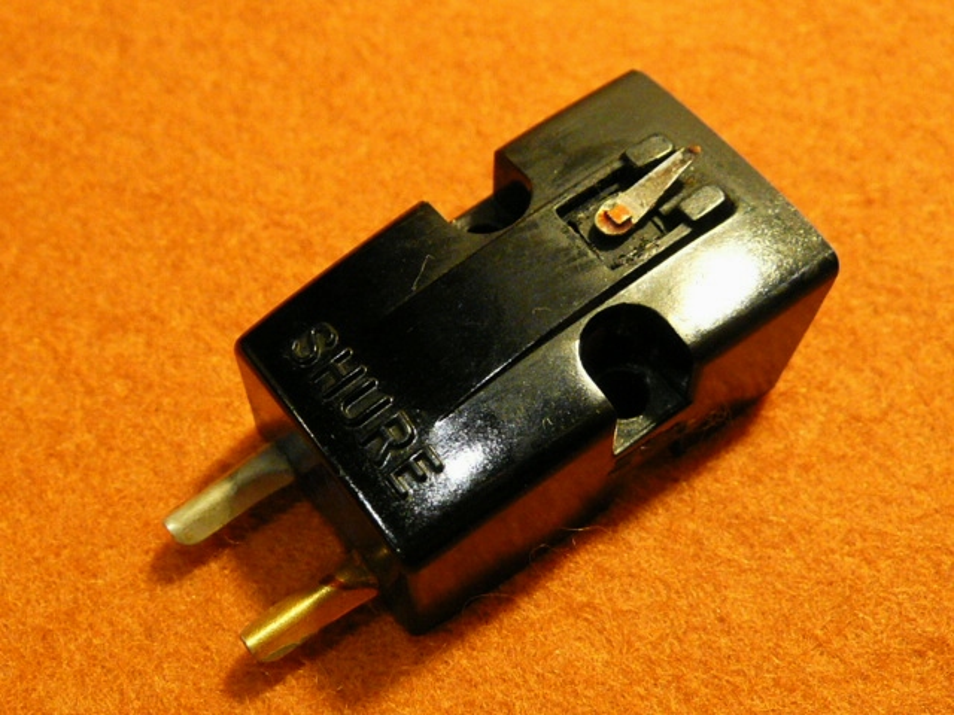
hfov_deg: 42.1
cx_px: 477
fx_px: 1240
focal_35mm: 45
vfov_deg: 32.2
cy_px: 358
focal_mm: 4.9
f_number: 3.4
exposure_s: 1/13
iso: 400
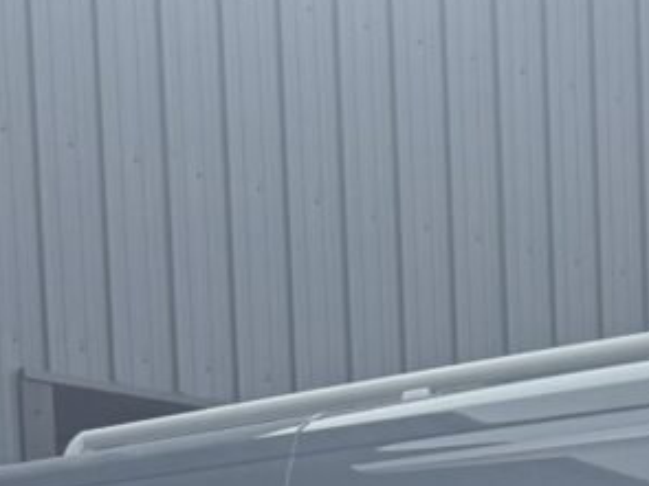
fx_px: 2343
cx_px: 1122
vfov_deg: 10.3
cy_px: 1166
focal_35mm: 125
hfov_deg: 14.2
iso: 100
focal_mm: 6.76
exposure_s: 1/4975
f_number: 1.78
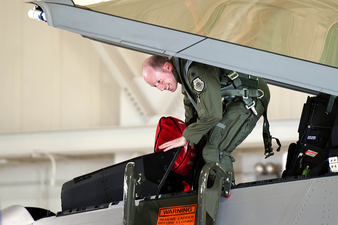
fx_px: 1877
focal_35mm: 200
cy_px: 112
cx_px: 169
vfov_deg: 6.9
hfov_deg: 10.3
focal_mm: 200
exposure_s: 1/125
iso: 400
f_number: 4
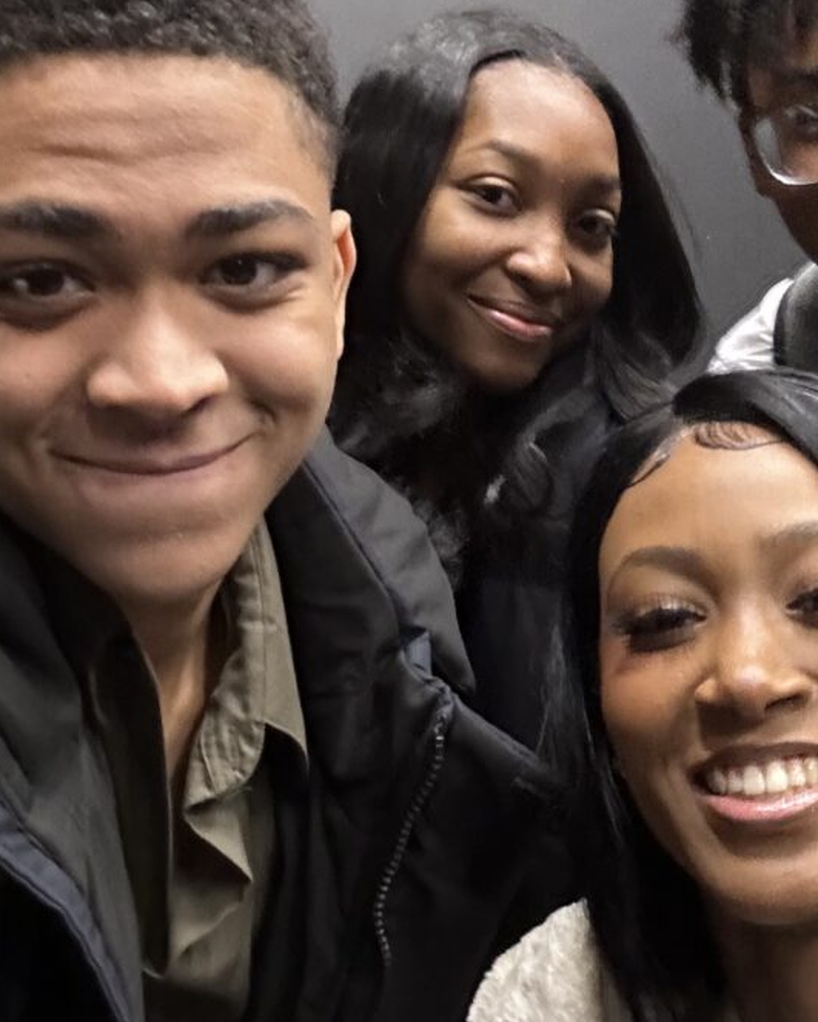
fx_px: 1573
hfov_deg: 28.9
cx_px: 559
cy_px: 338
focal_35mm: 52
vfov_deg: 35.6
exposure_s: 1/25
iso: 640
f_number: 1.9
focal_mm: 2.69
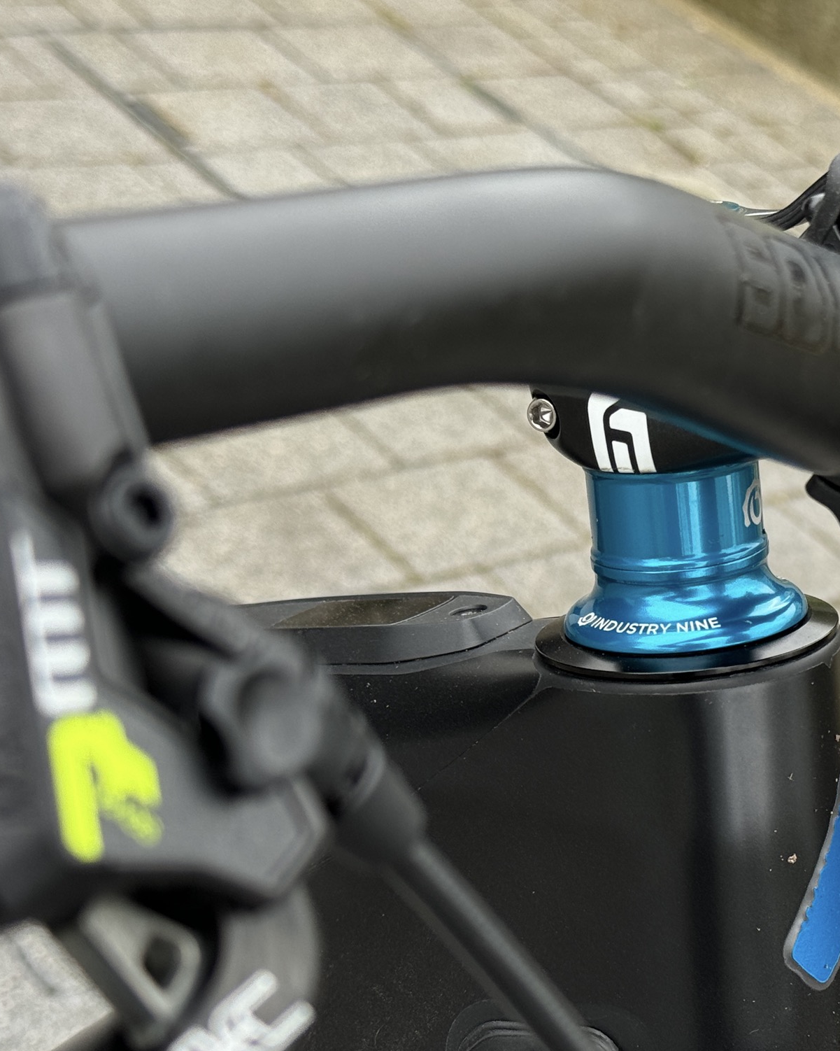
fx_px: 2425
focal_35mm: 78
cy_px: 611
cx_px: 724
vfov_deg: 24.4
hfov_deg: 19.4
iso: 64
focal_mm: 6.76
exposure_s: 1/731
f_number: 1.78
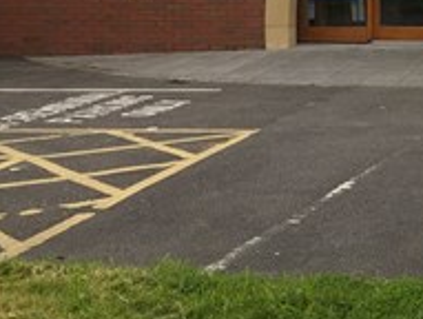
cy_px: 20
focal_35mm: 97
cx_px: 633
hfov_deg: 18.0
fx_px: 1188
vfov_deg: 15.1
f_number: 2.2
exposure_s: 1/989
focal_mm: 4.15
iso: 32
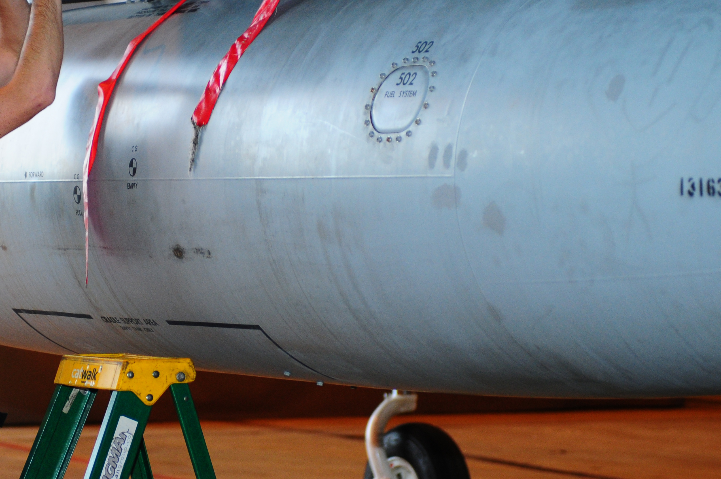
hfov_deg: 11.6
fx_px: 3540
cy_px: 228
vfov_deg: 7.7
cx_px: 140
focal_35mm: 177
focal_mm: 70
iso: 500
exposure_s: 1/100
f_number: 2.8
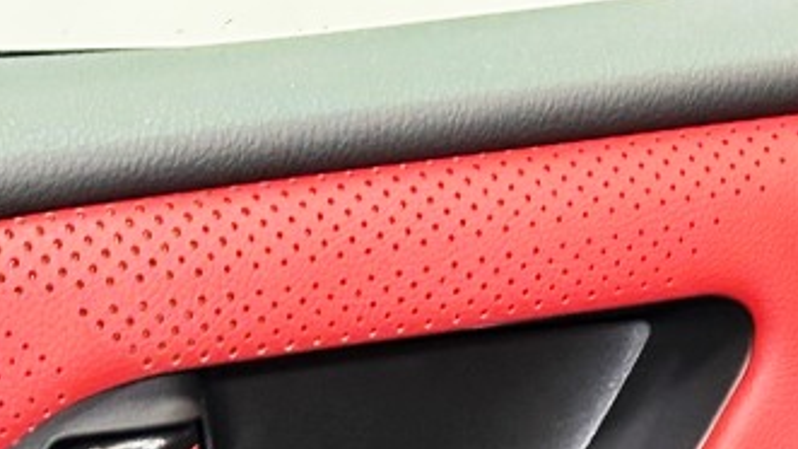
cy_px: 917
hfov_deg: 13.3
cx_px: 386
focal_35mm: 162
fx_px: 3427
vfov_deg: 7.2
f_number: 1.78
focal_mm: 6.86
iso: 640
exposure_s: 1/30
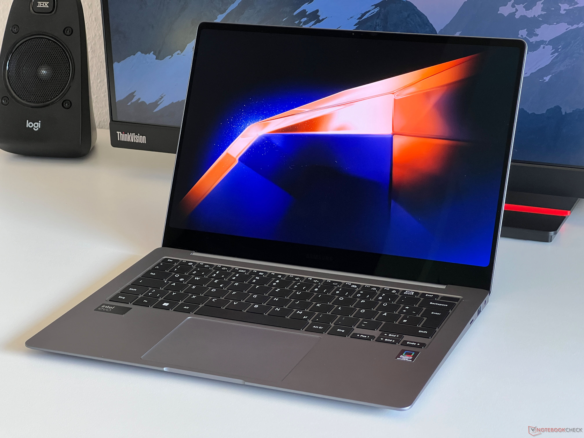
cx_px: 292
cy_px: 219
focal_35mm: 77
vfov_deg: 19.1
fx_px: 1299
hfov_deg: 25.3
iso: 200
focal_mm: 9
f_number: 2.8
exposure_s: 1/64
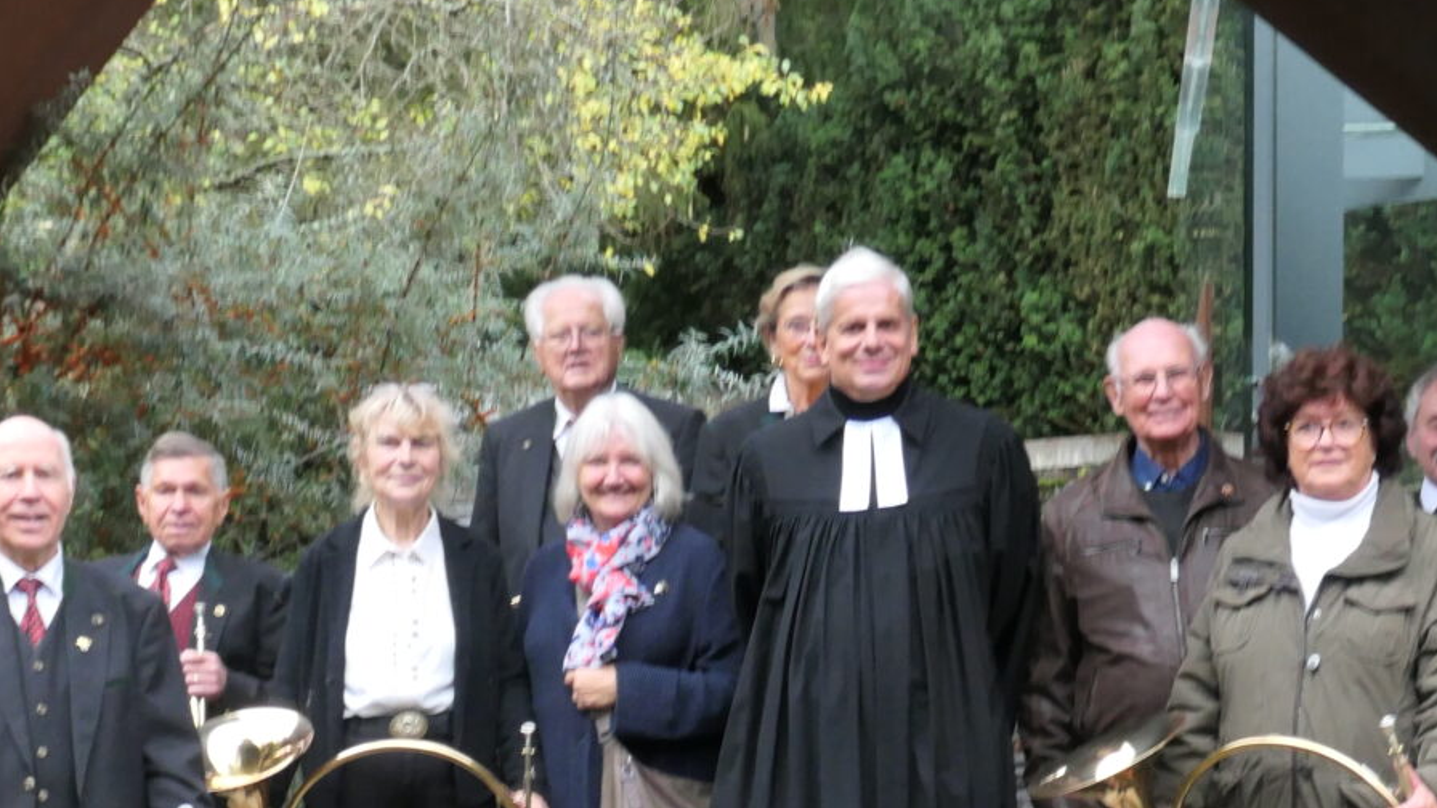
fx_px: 3010
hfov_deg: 26.8
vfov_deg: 14.8
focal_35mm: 79
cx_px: 757
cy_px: 942
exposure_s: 1/80
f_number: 3.6
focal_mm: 12
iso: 1000
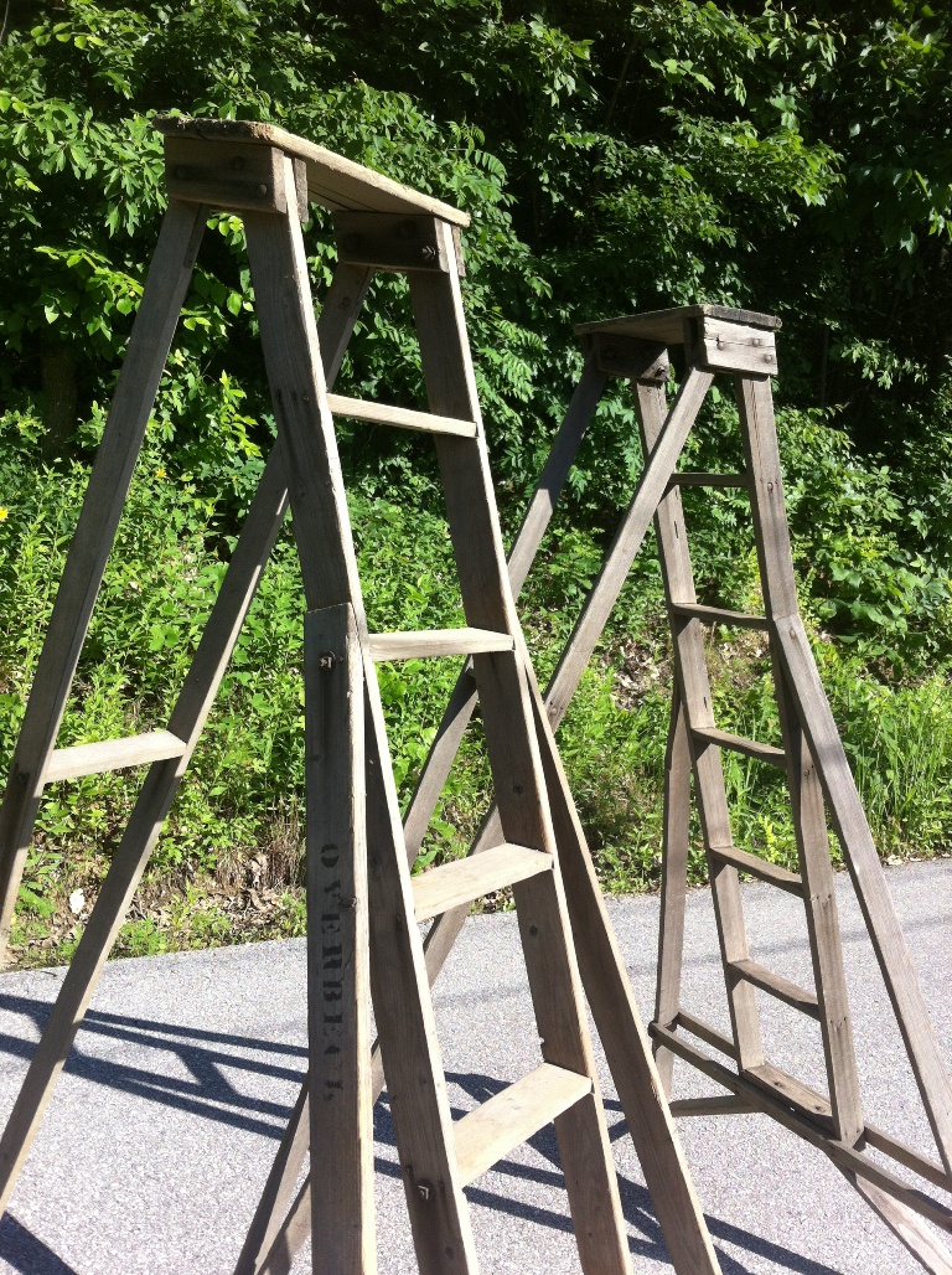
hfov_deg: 40.6
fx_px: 1287
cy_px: 638
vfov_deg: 52.7
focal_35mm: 35
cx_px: 476
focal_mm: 3.85
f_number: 2.8
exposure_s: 1/651
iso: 80
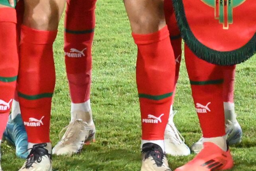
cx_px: 127
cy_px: -142
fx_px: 2995
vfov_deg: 3.3
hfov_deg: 4.9
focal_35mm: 421
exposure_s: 1/800
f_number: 7.1
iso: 12800
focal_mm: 70
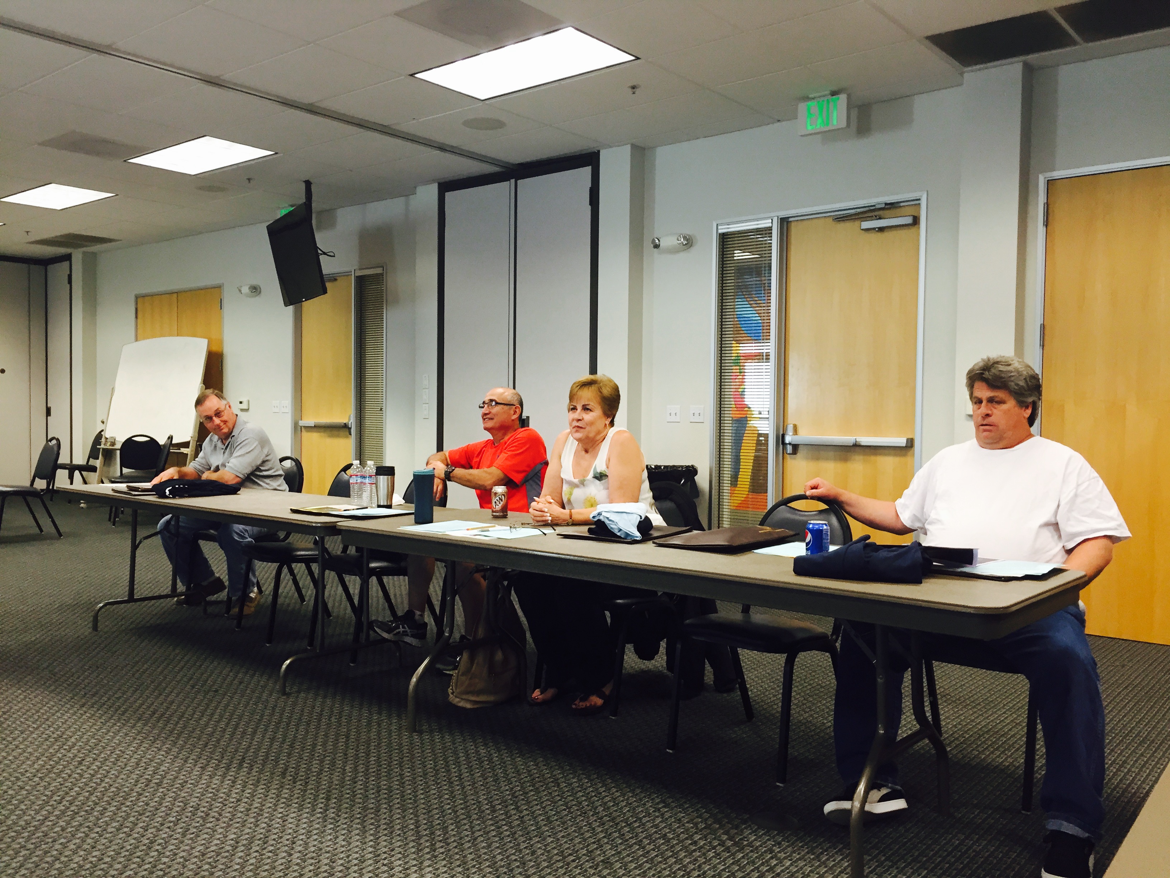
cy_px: 439
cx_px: 585
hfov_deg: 61.7
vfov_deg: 48.2
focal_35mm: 29
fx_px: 980
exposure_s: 1/30
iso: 80
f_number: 2.2
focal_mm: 4.15
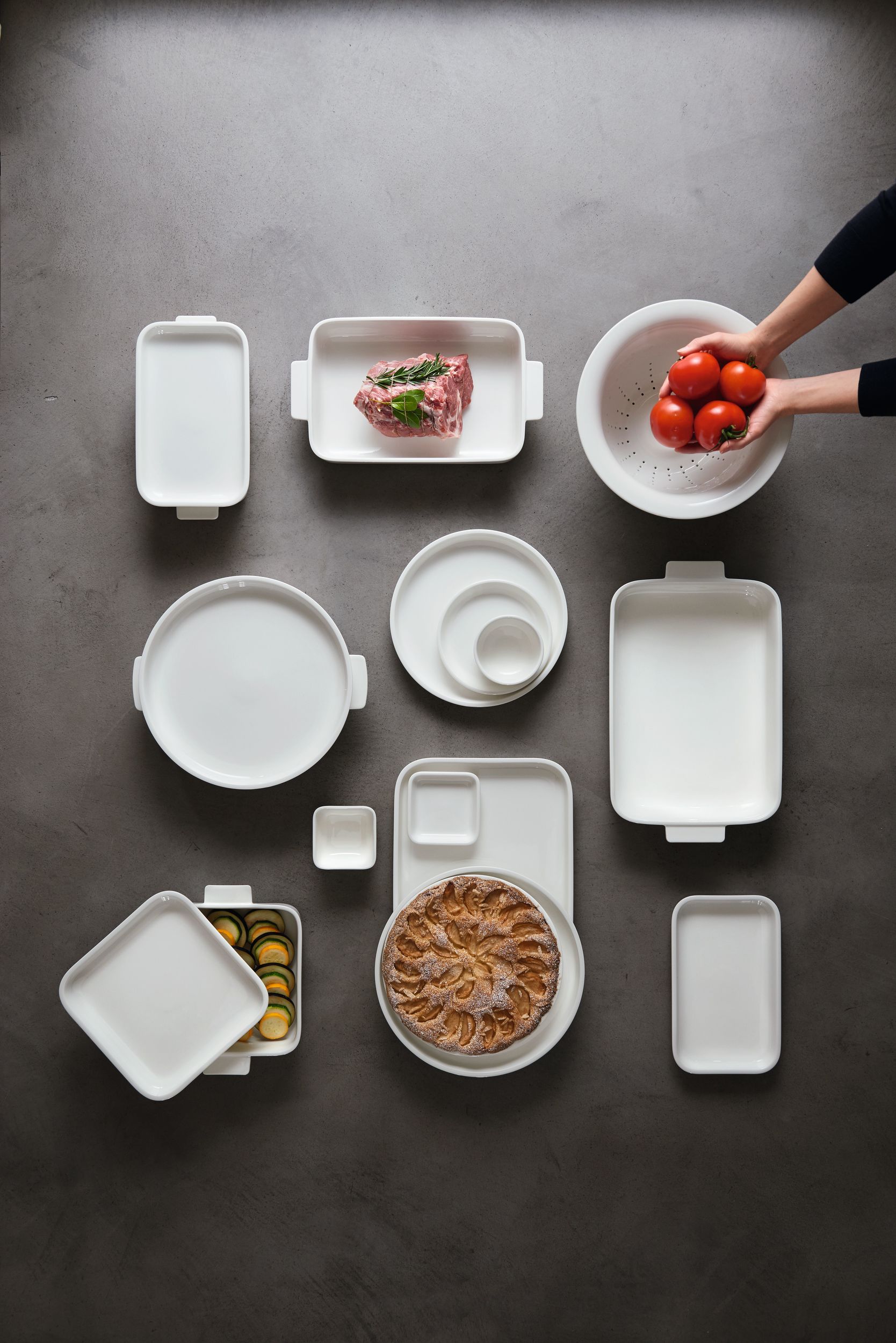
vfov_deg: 54.4
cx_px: 448
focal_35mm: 35
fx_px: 1306
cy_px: 672
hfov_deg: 37.9
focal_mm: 35
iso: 200
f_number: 11
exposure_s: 1
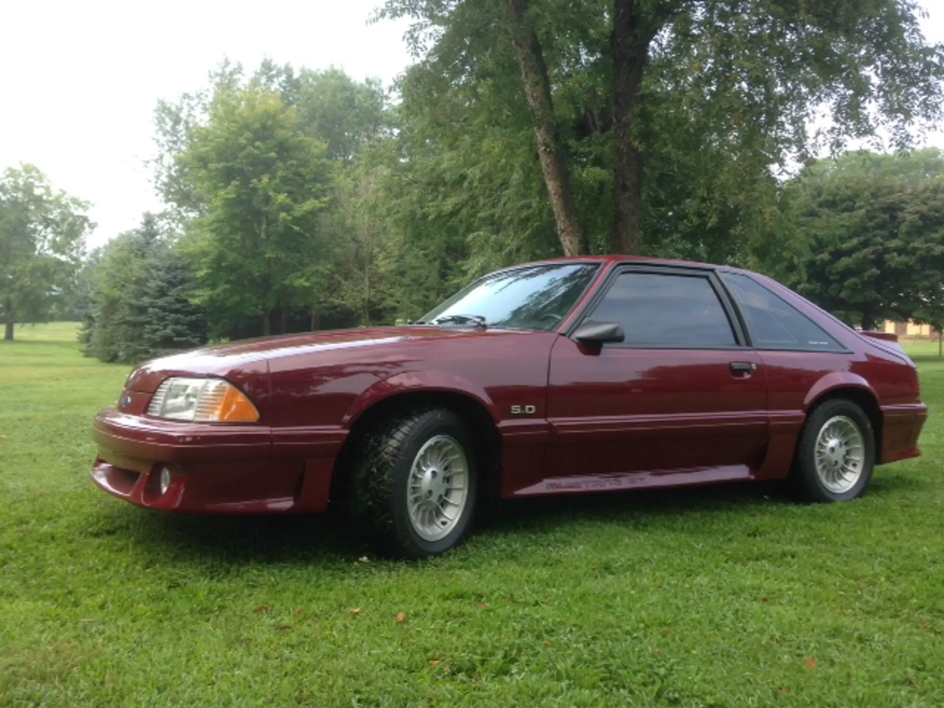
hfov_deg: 55.4
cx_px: 472
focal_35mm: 33
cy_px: 354
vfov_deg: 42.9
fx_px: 900
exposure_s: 1/178
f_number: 2.4
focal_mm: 4.12
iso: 50
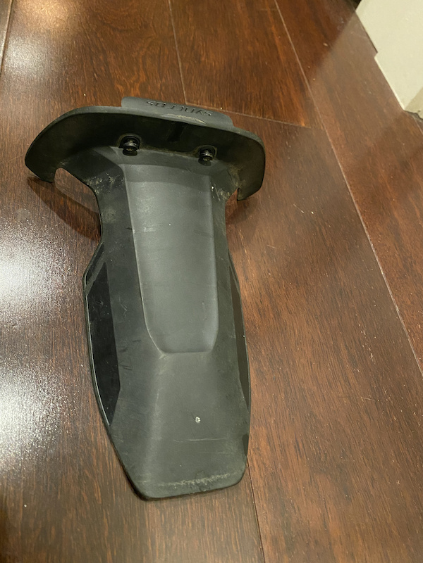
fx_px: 424
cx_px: 212
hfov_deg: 53.1
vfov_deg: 67.3
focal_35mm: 26
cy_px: 282
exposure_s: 1/30
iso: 800
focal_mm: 4.25
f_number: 1.8
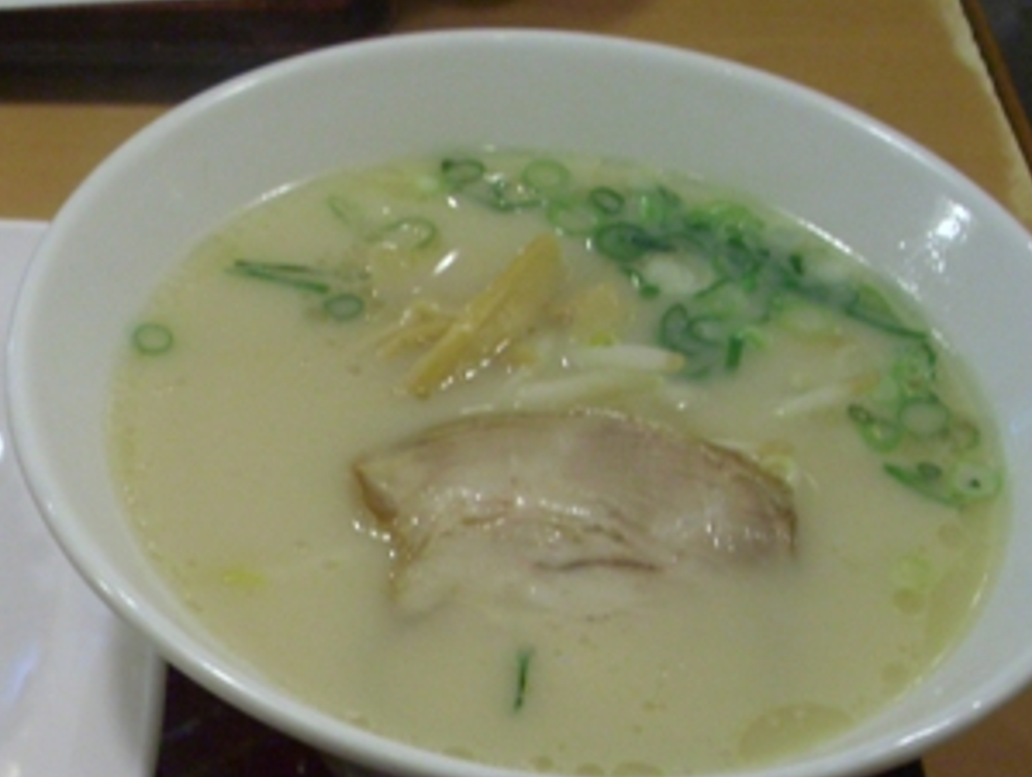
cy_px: 761
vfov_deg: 18.1
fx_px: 2388
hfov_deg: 23.7
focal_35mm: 80
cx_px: 83
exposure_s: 1/20
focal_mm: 8
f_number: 2.8
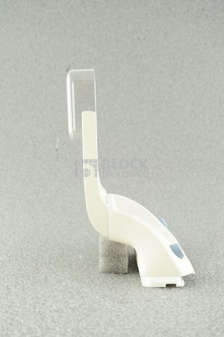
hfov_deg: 27.0
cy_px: 168
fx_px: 467
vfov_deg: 39.6
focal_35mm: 50
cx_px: 112
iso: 1600
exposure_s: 1/125
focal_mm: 50
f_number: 8
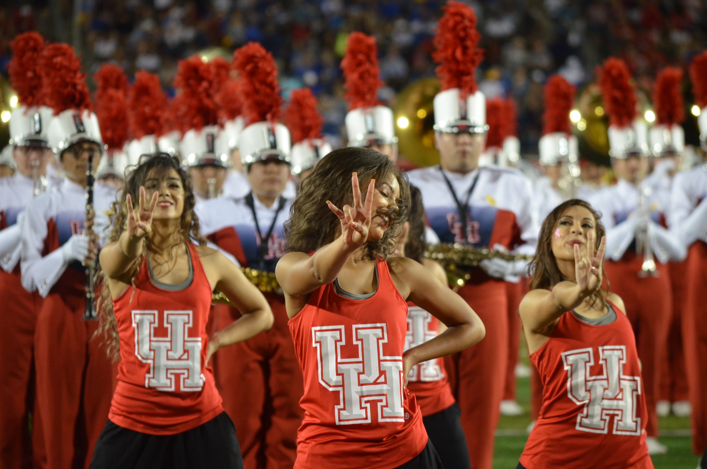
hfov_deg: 7.6
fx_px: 5292
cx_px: 354
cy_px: 234
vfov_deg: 5.1
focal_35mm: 270
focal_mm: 180
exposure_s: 1/320
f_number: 5
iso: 1600
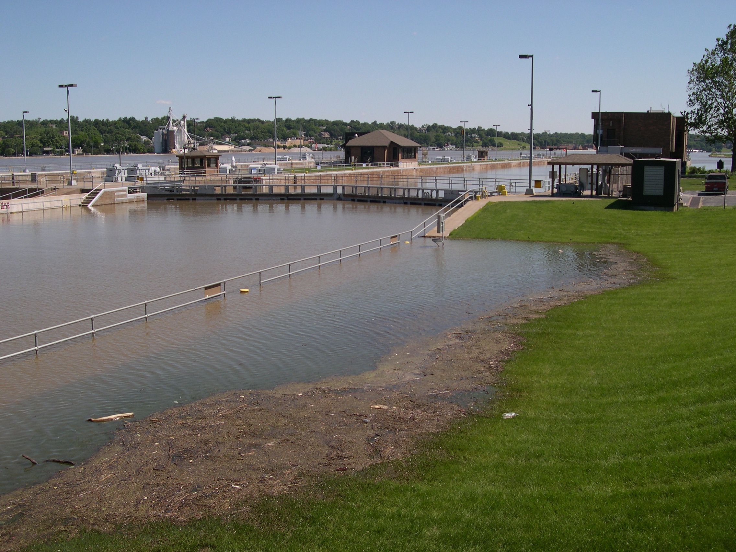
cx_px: 368
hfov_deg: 49.0
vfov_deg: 37.7
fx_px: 808
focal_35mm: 38
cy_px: 276
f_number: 7.6
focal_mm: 8
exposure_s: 1/255
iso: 100
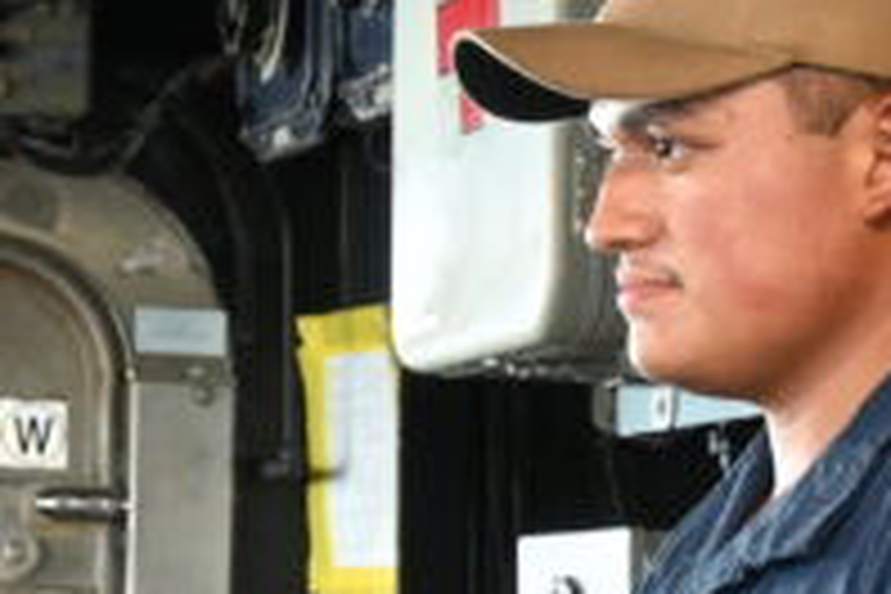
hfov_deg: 11.2
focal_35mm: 176
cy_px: 832
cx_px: 1370
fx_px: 4345
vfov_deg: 7.7
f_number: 4.2
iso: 1250
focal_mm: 24.5
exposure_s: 1/40
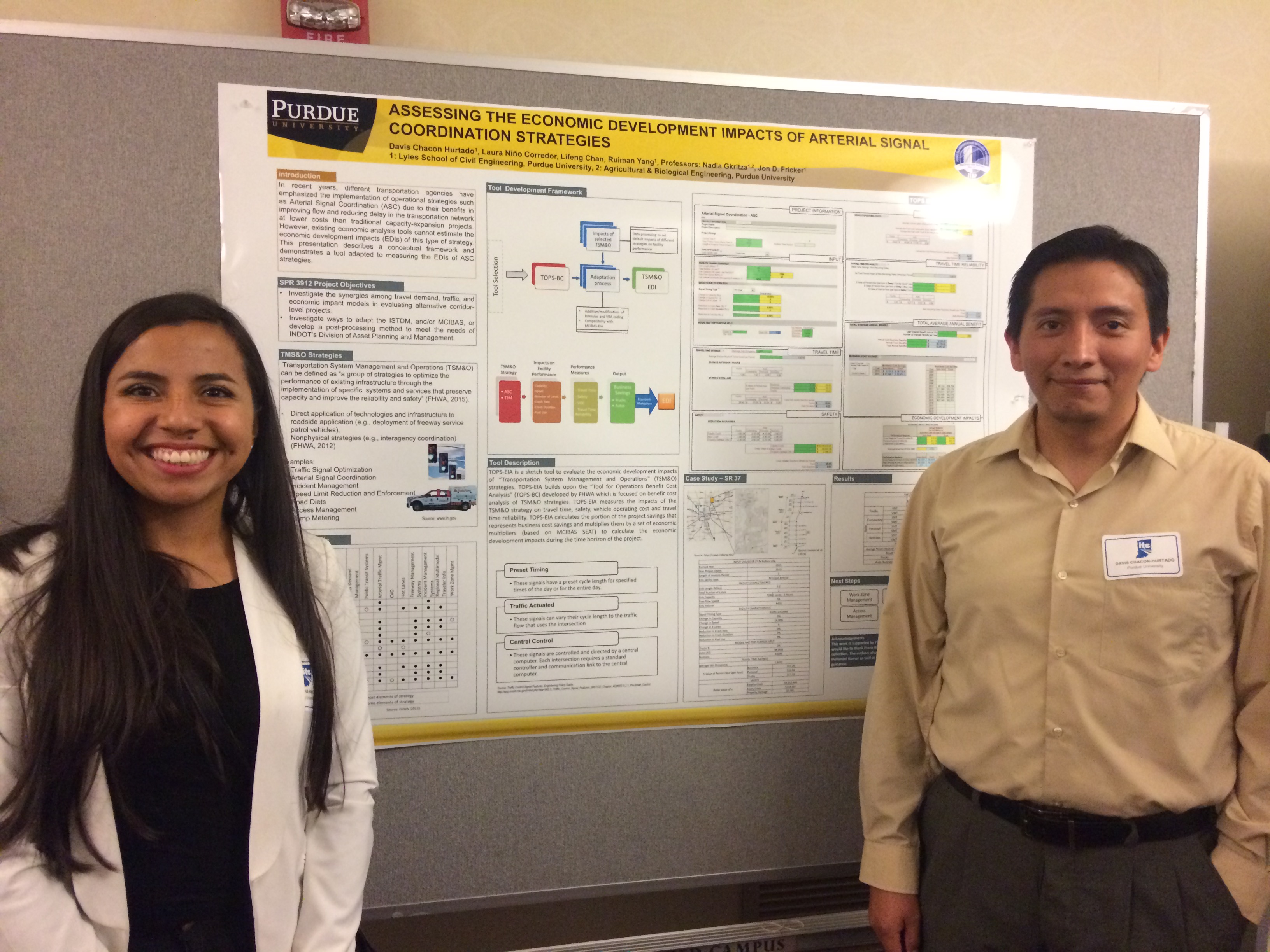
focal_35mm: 29
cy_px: 476
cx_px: 635
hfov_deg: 61.7
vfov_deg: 48.2
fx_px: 1064
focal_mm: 4.15
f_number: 2.2
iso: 320
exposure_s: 1/30
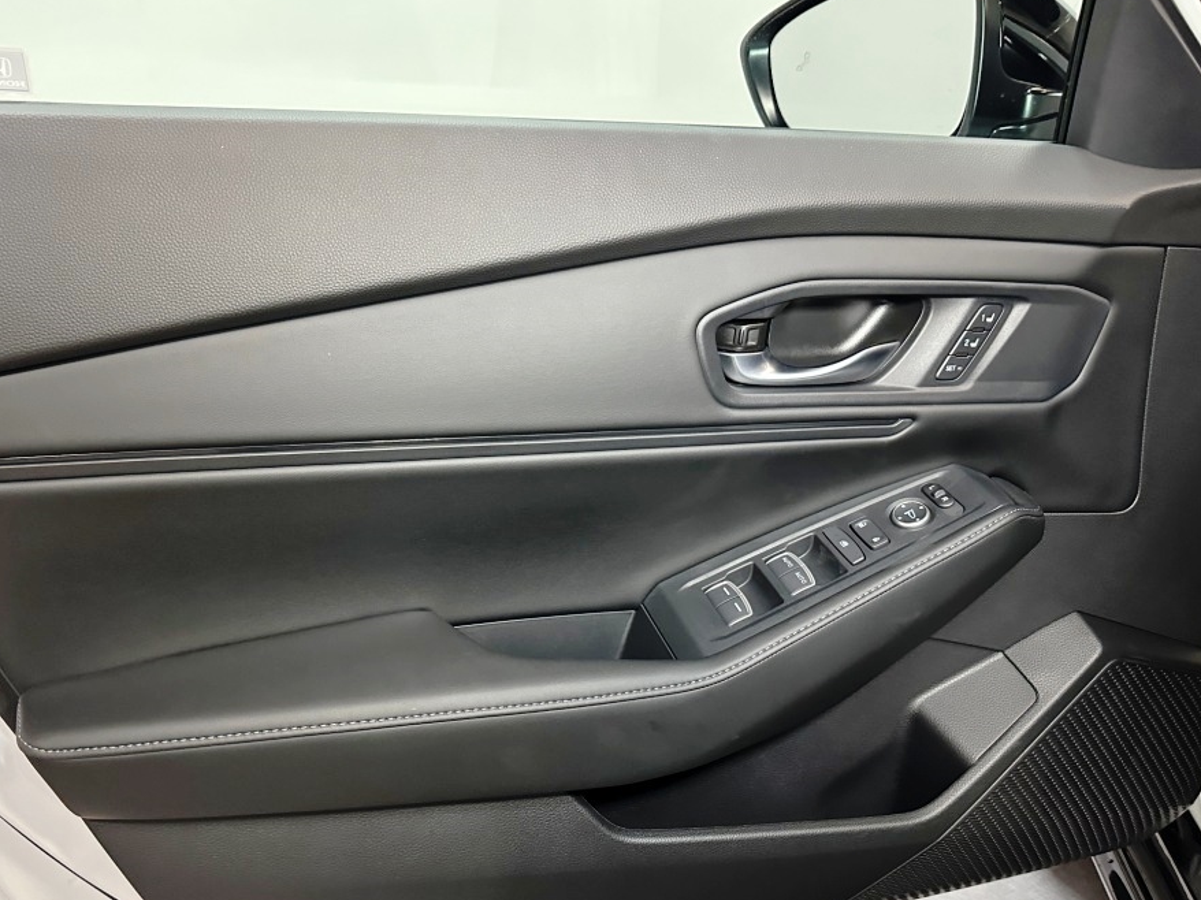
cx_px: 557
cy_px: 505
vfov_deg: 49.6
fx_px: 971
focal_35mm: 28
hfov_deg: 63.4
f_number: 1.78
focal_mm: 6.86
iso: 640
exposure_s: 1/40
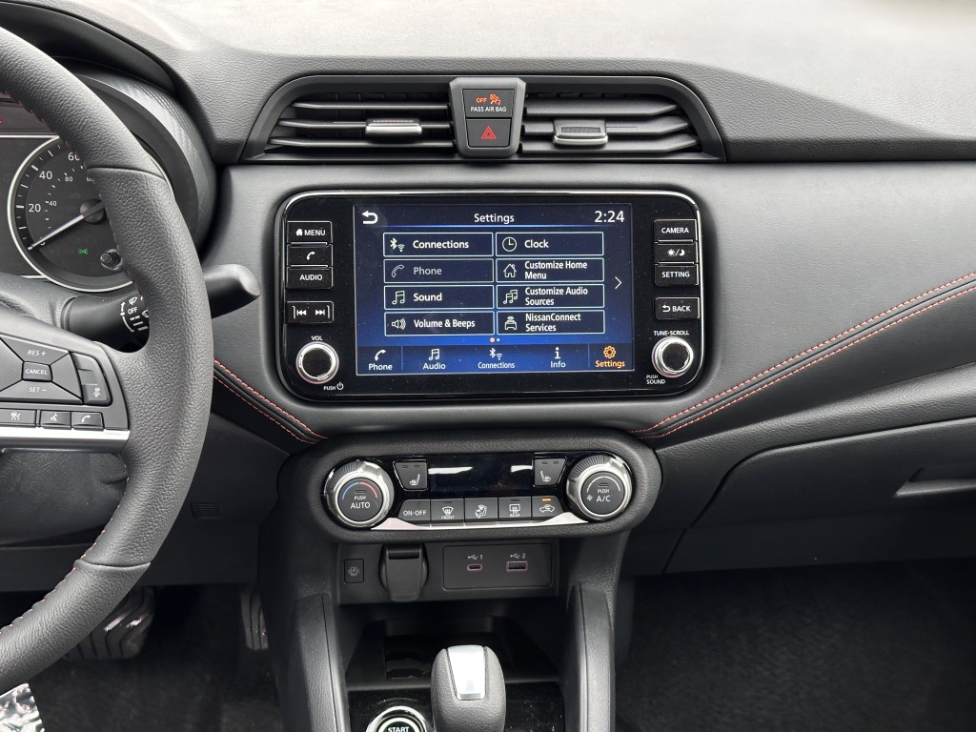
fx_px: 1353
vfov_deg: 30.3
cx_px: 488
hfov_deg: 39.7
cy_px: 366
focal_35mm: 48
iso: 80
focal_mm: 6.86
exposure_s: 1/121
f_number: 1.78
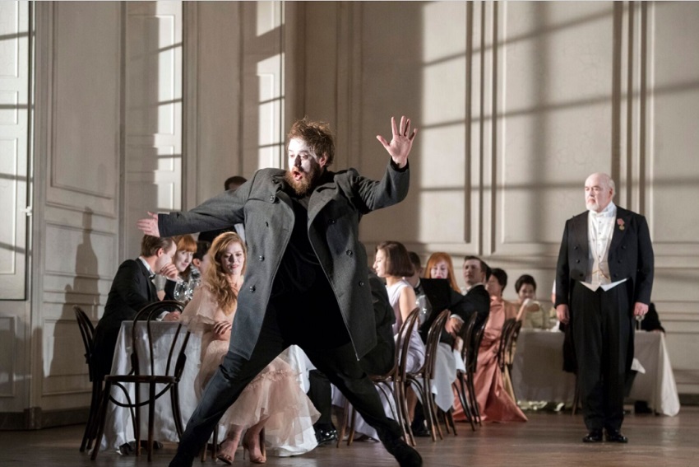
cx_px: 350
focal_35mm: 135
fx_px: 2622
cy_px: 234
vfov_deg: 10.2
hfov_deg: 15.2
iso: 1250
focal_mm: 90
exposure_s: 1/320
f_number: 2
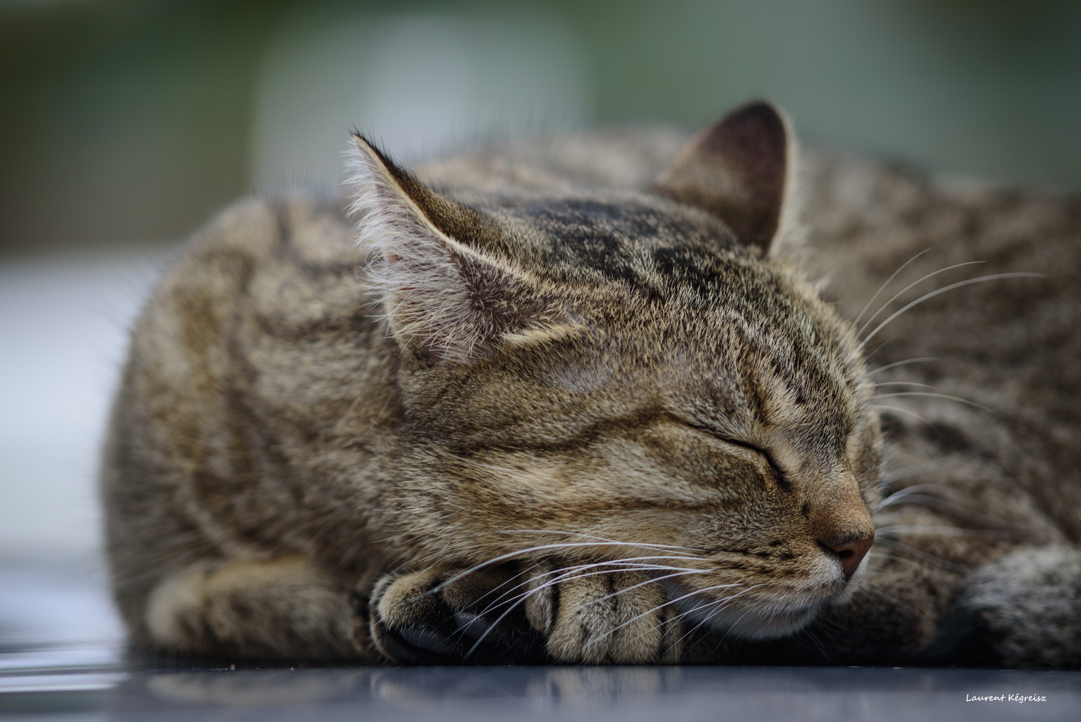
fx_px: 6007
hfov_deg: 10.3
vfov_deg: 6.9
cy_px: 361
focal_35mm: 200
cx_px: 540
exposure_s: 1/250
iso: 160
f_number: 4
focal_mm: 200
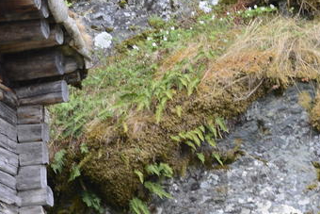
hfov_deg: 8.3
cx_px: -217
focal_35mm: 240
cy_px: 162
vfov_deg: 5.7
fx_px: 2134
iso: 200
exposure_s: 1/25
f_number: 5.6
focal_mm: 68
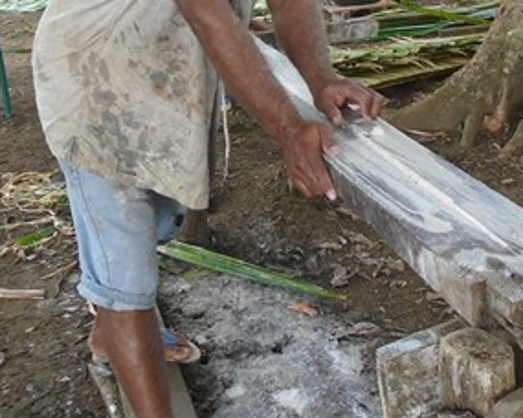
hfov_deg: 32.9
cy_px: 44
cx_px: 319
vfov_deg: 25.8
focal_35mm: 57
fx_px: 882
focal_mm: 4.6
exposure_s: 1/50
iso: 100
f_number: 3.2
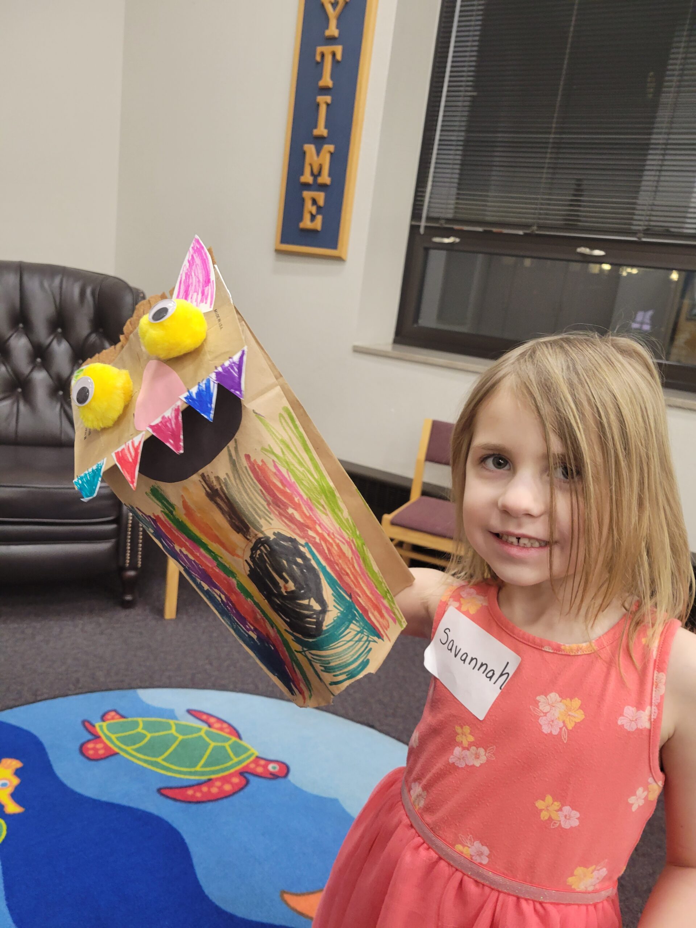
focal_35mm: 26
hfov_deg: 53.1
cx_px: 348
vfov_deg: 67.3
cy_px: 464
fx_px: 697
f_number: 1.8
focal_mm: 5.4
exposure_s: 1/40
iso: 160
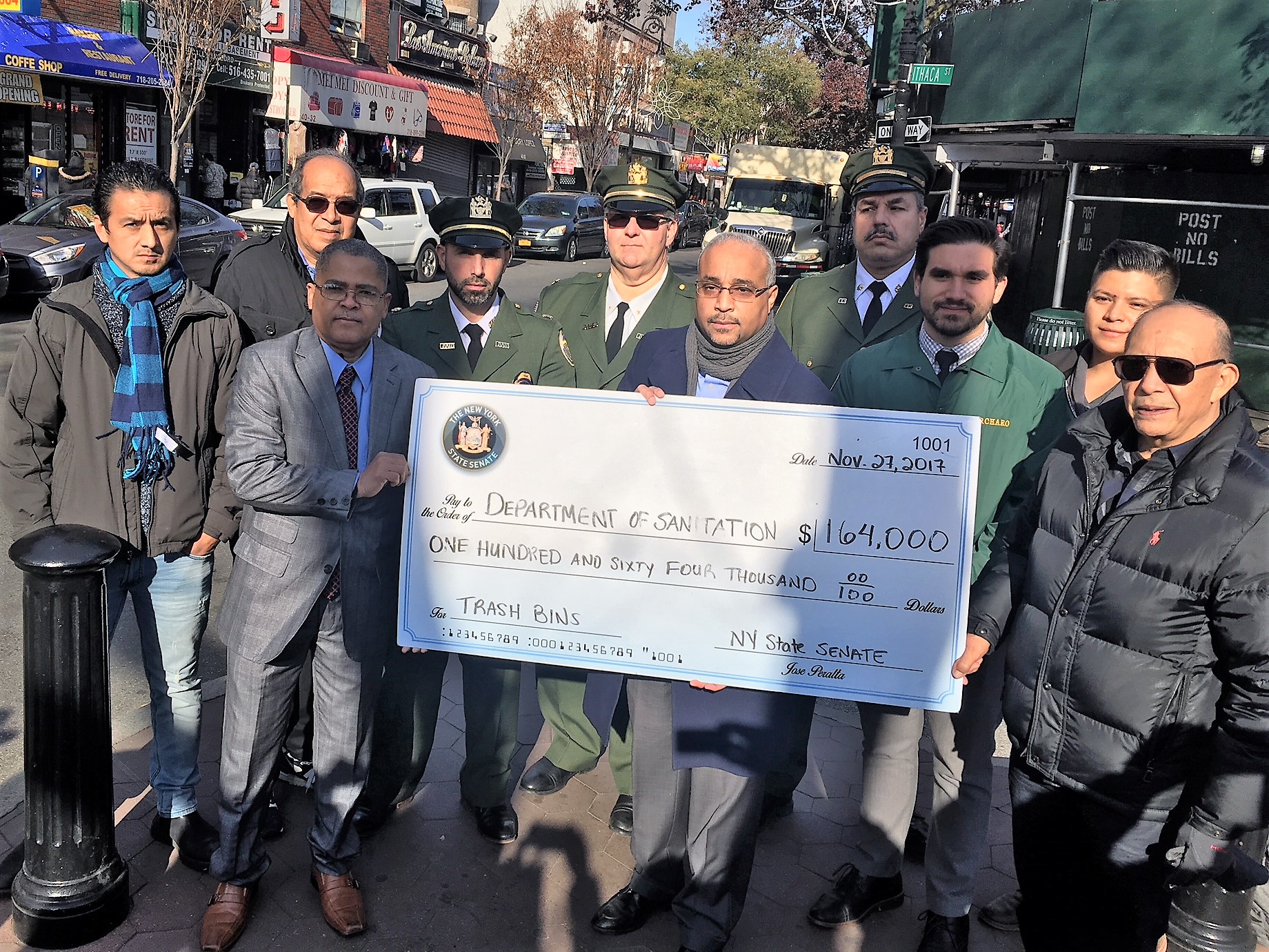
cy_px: 476
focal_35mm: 29
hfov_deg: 61.7
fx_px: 1063
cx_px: 634
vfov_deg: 48.2
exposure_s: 1/1672
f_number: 2.2
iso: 25
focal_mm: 4.15
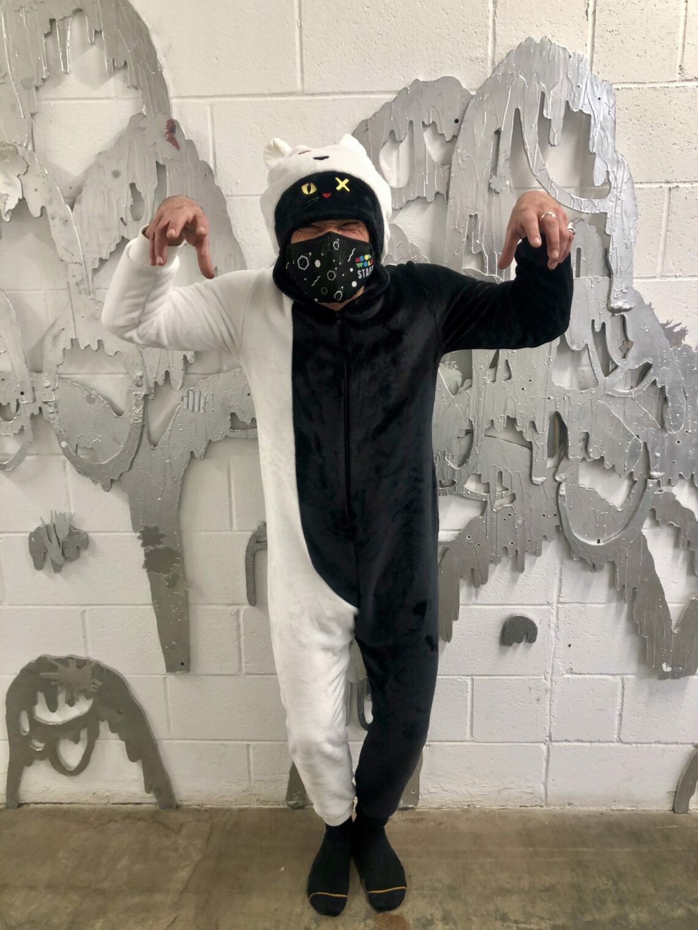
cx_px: 349
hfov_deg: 49.7
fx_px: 753
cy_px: 465
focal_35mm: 28
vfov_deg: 63.4
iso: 40
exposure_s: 1/24
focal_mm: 3.99
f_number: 1.8
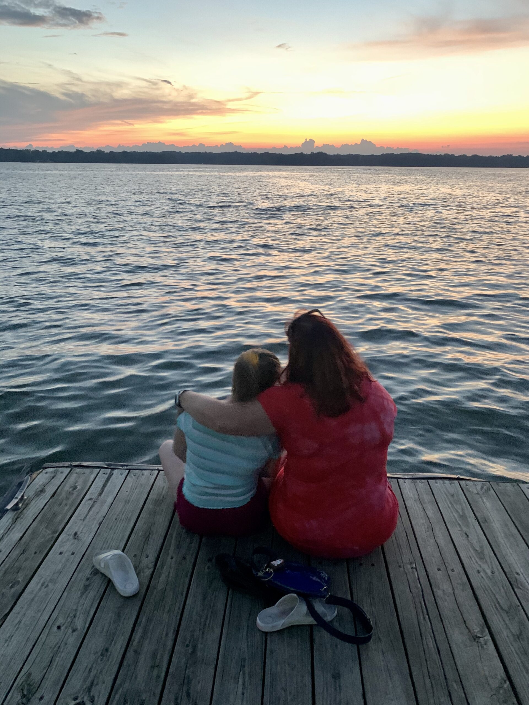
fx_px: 530
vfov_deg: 67.3
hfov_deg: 53.1
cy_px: 352
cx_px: 264
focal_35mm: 26
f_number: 1.8
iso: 800
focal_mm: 4.25
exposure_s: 1/15
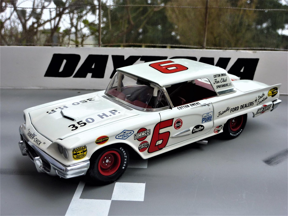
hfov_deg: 44.8
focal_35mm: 42
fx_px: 349
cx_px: 144
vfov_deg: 34.3
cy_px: 108
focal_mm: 6.9
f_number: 3.7
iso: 80
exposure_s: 1/30
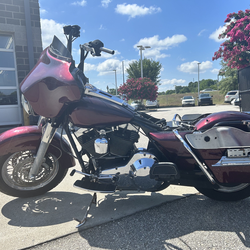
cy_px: 125
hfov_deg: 52.4
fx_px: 253
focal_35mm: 31
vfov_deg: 52.5
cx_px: 142
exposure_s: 1/3704
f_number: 1.5
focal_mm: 5.7
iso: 50
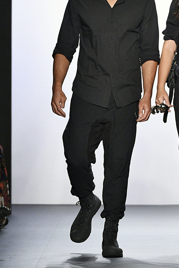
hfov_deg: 2.0
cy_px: 62
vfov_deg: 2.9
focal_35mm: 700
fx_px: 5216
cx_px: 139
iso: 1250
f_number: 3.5
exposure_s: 1/320
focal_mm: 200
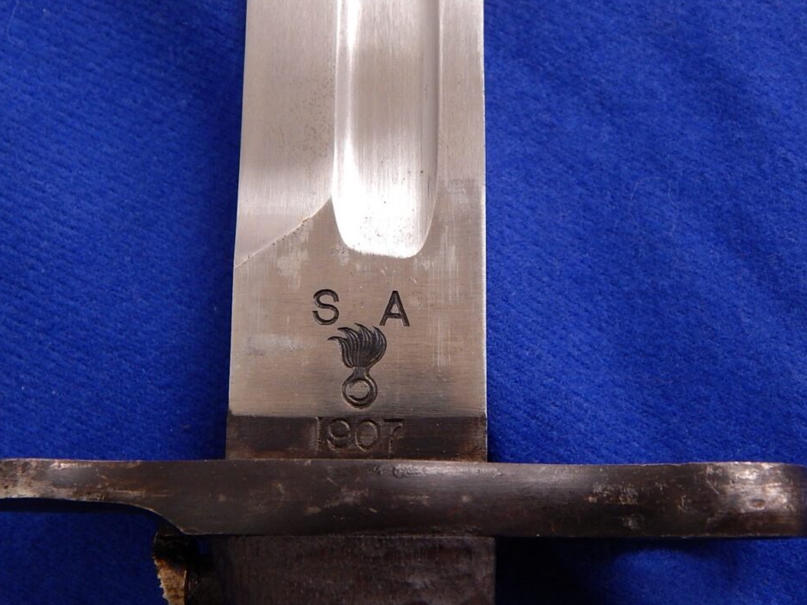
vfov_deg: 28.0
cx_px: 400
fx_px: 1212
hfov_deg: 36.8
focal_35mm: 52
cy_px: 290
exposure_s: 1/25
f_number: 3.7
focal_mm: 8.6
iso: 400
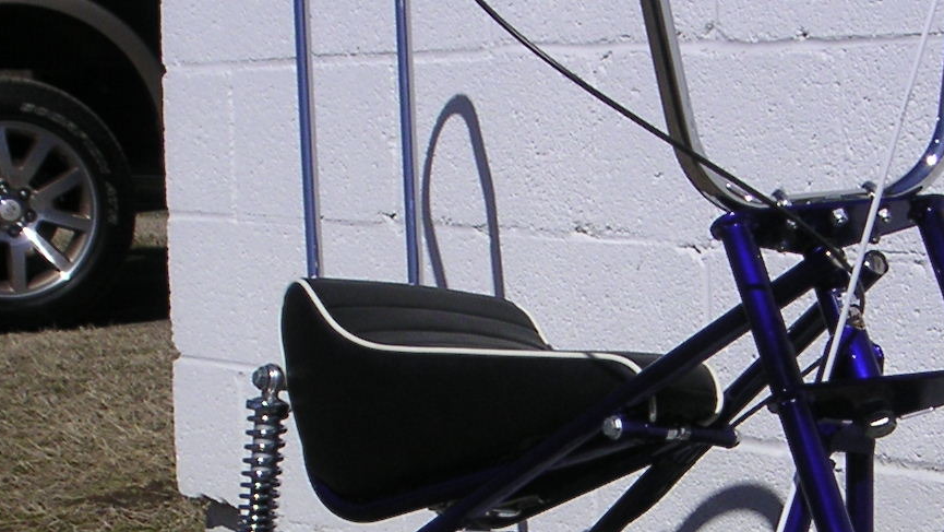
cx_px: 743
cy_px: 551
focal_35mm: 98
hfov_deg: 21.5
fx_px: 2454
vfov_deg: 12.2
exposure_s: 1/500
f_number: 6.7
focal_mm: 6
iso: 50
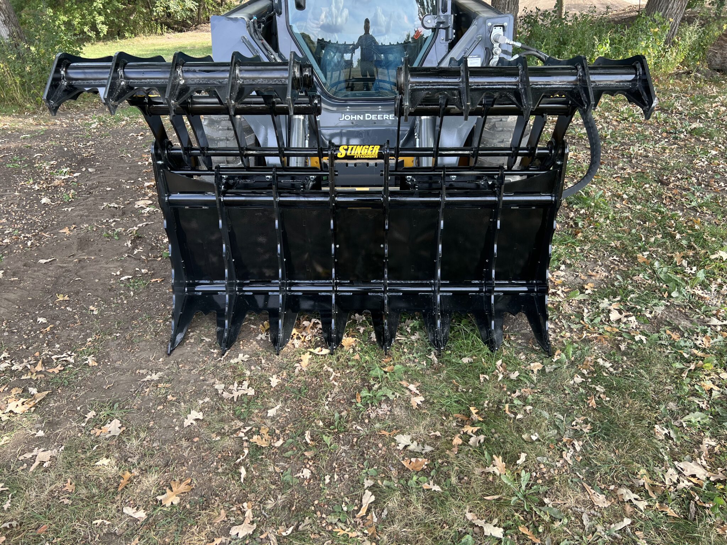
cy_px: 272
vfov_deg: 53.1
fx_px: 546
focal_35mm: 26
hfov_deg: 67.3
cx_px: 364
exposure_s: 1/226
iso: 40
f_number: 1.5
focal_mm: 5.7
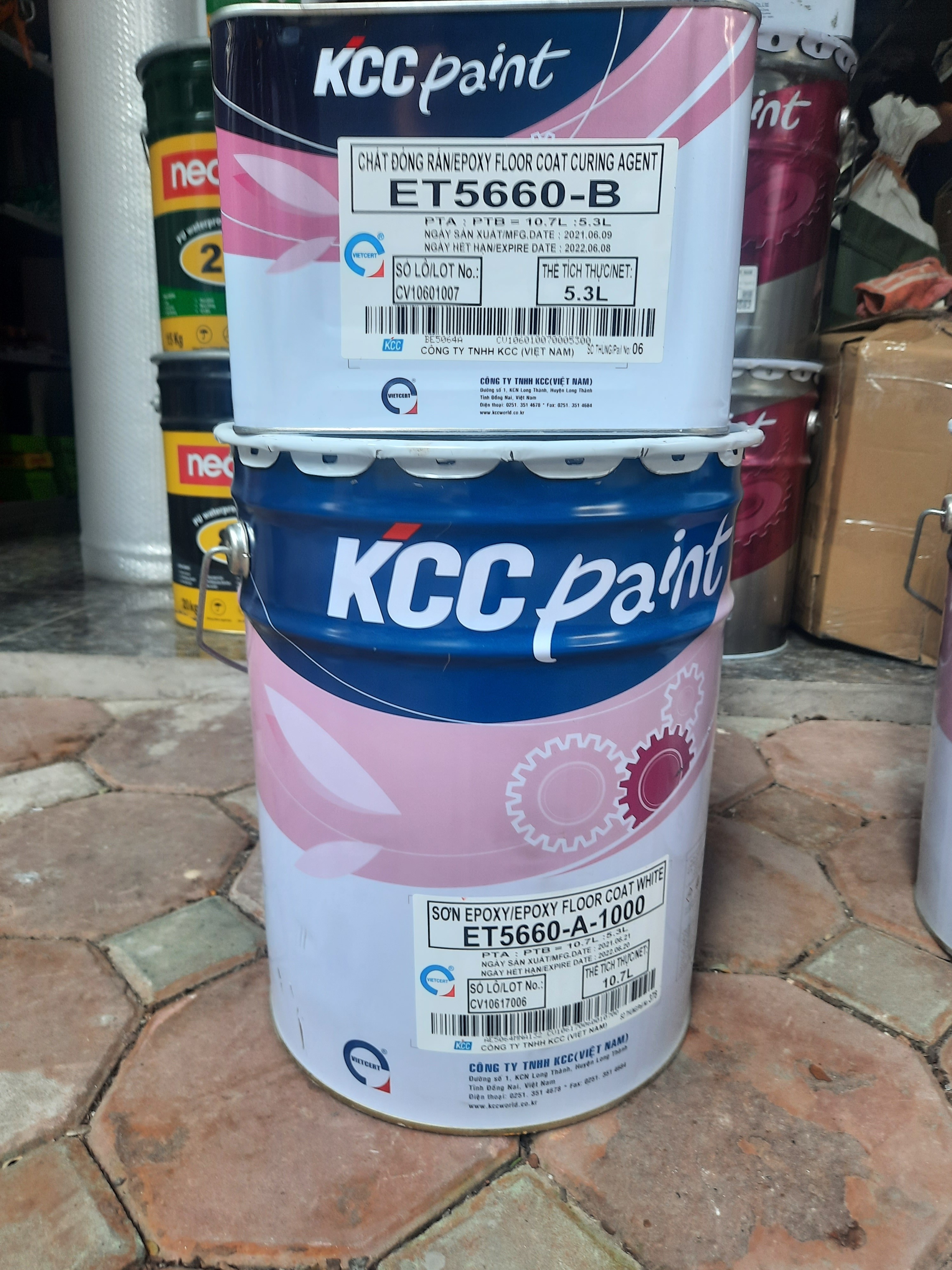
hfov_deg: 54.9
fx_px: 917
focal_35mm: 25
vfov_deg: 69.4
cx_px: 476
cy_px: 635
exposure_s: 1/50
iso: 40
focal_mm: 4.6
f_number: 2
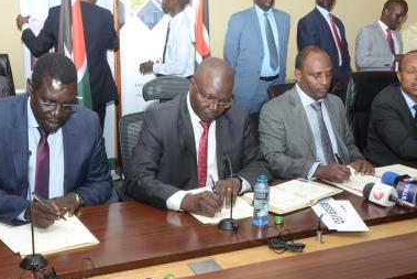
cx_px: 179
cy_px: 142
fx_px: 533
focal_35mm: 46
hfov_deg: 42.6
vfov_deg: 29.3
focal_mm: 26
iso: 1000
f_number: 14
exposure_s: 1/80
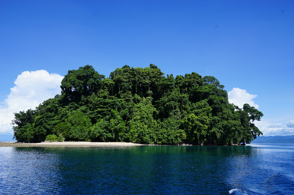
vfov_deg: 42.3
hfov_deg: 60.3
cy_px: 98
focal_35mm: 31
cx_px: 147
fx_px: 253
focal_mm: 31
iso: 250
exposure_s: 1/800
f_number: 8
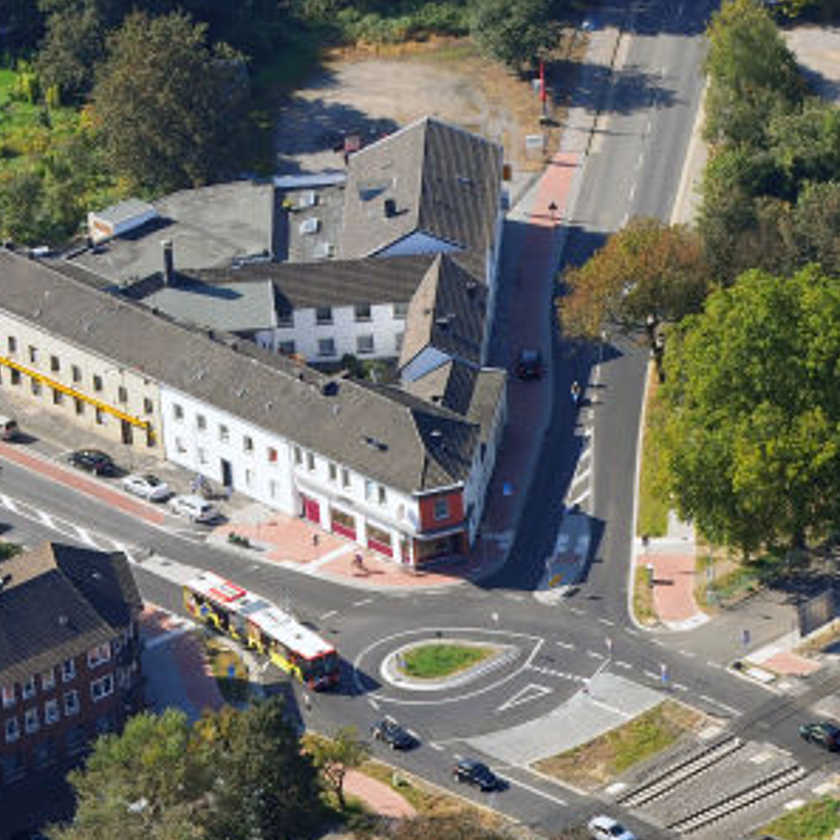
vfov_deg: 4.9
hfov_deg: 4.9
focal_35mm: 360
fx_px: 9887
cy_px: 635
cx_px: 368
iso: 200
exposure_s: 1/200
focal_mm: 105
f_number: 9
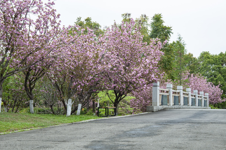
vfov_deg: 15.2
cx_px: 113
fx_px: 564
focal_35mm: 90
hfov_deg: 22.6
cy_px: 75
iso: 200
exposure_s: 1/25
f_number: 11
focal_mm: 60
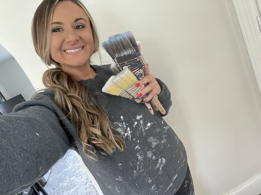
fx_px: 173
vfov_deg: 58.9
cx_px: 130
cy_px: 98
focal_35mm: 23
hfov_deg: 73.9
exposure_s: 1/40
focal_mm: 2.71
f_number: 2.2
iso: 320
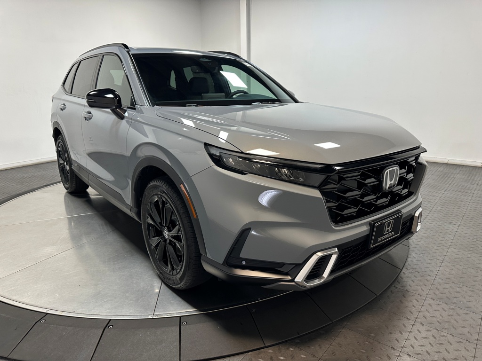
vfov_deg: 56.8
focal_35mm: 24
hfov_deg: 71.6
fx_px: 334
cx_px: 241
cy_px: 180
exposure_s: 1/60
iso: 320
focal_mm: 6.86
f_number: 1.78
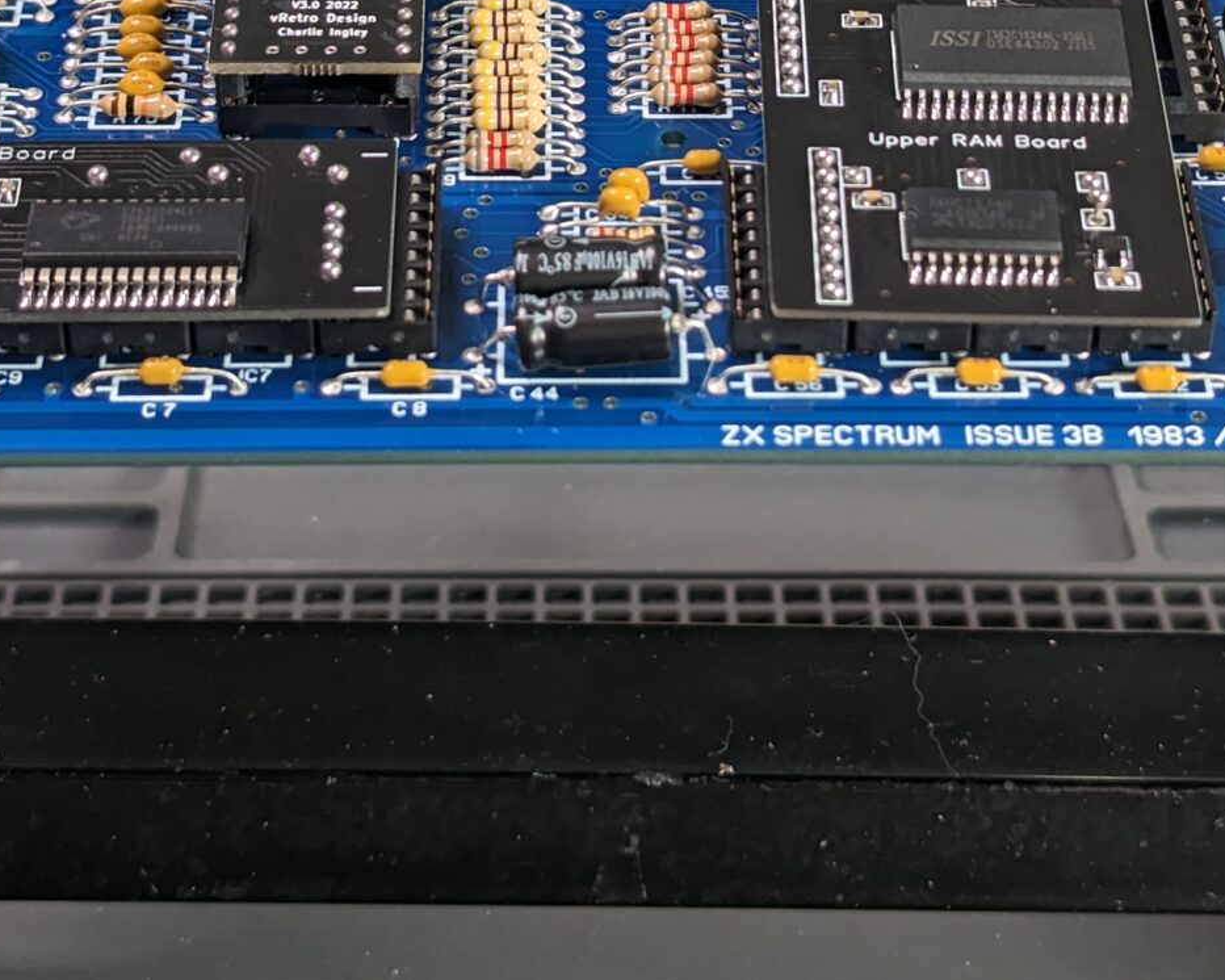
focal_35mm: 103
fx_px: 3734
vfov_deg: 14.7
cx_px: 635
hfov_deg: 18.6
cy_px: 14
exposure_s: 1/39.9
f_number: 1.85
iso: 53
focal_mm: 6.81
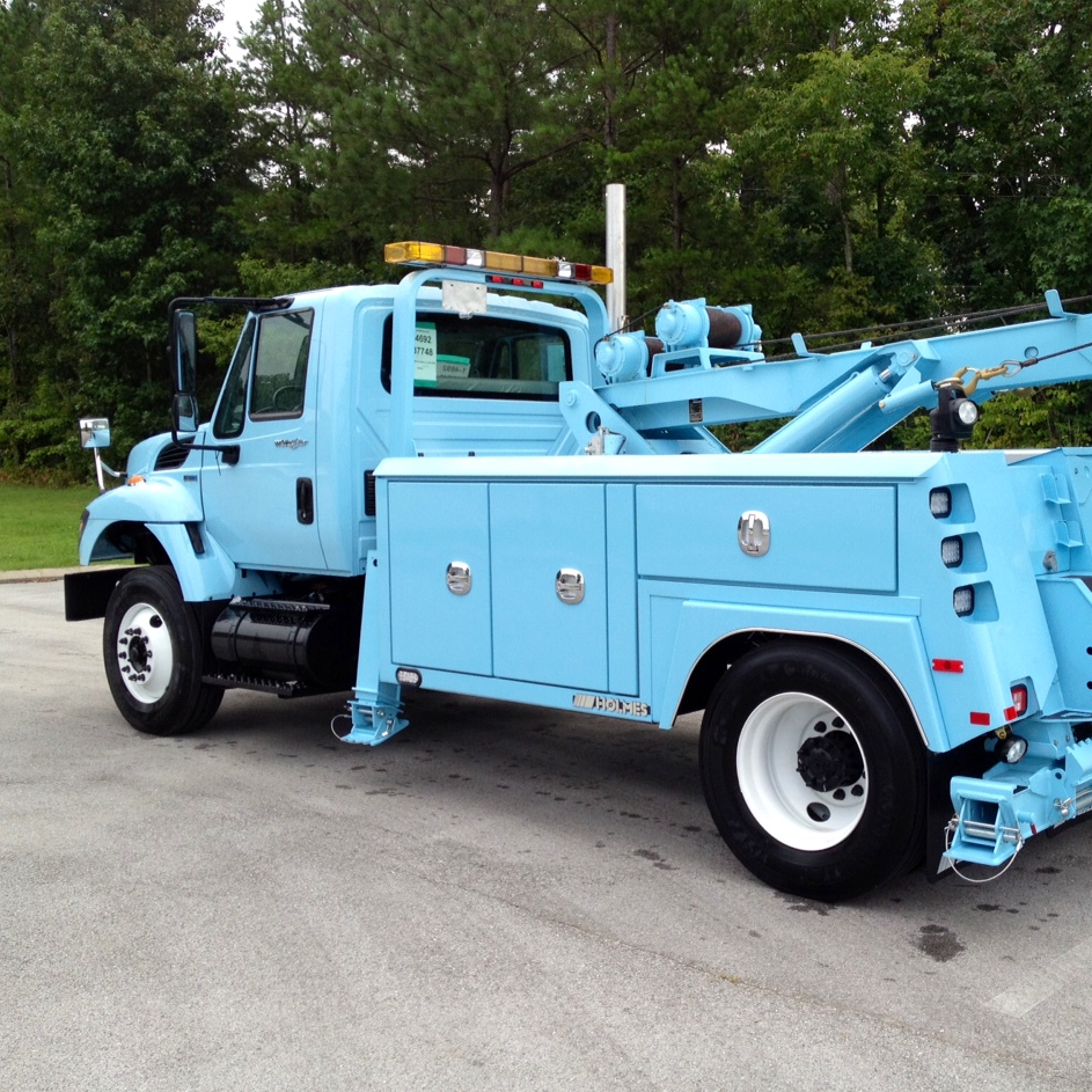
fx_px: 1499
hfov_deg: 39.7
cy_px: 538
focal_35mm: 42
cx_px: 688
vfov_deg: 40.0
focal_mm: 4.28
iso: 64
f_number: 2.4
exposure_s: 1/319
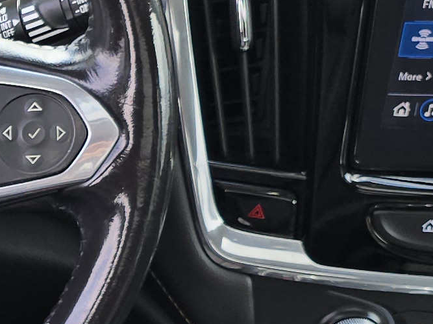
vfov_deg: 10.6
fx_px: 1726
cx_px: -280
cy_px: 387
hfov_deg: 13.2
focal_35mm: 138
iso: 20
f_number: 1.7
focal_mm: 6.3
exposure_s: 1/180
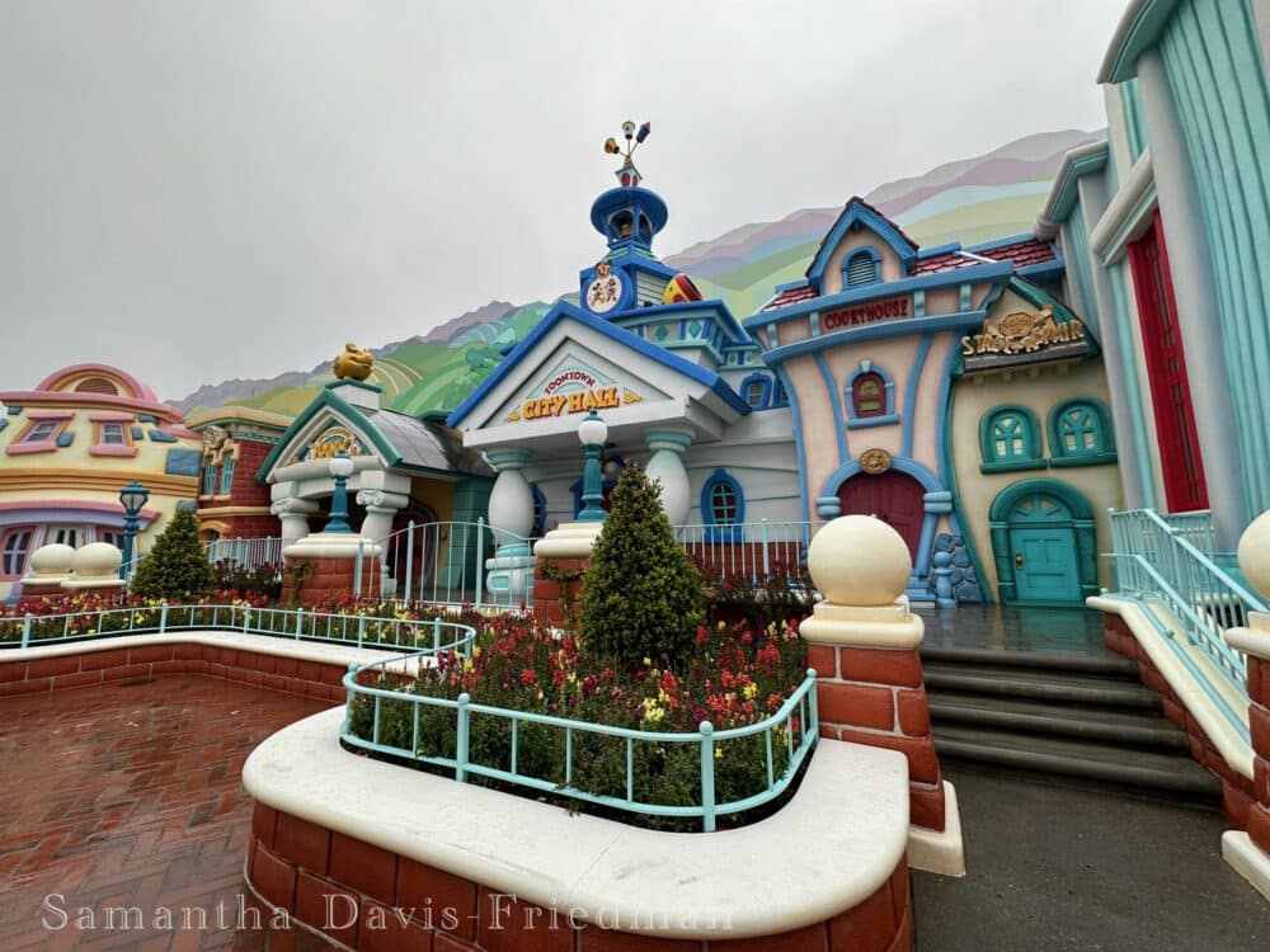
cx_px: 635
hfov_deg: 102.1
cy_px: 476
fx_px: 514
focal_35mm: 14
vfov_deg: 85.7
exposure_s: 1/159
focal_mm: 2.22
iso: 40
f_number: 2.2
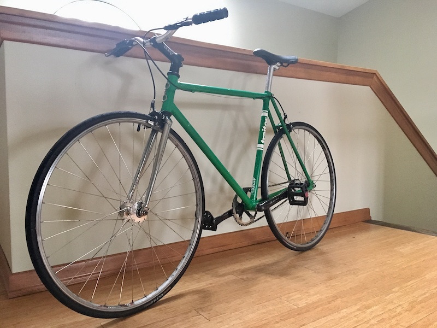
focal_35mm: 29
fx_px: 366
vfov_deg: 48.2
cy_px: 164
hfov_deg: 61.7
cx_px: 218
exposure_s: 1/15
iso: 320
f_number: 2.2
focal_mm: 4.15
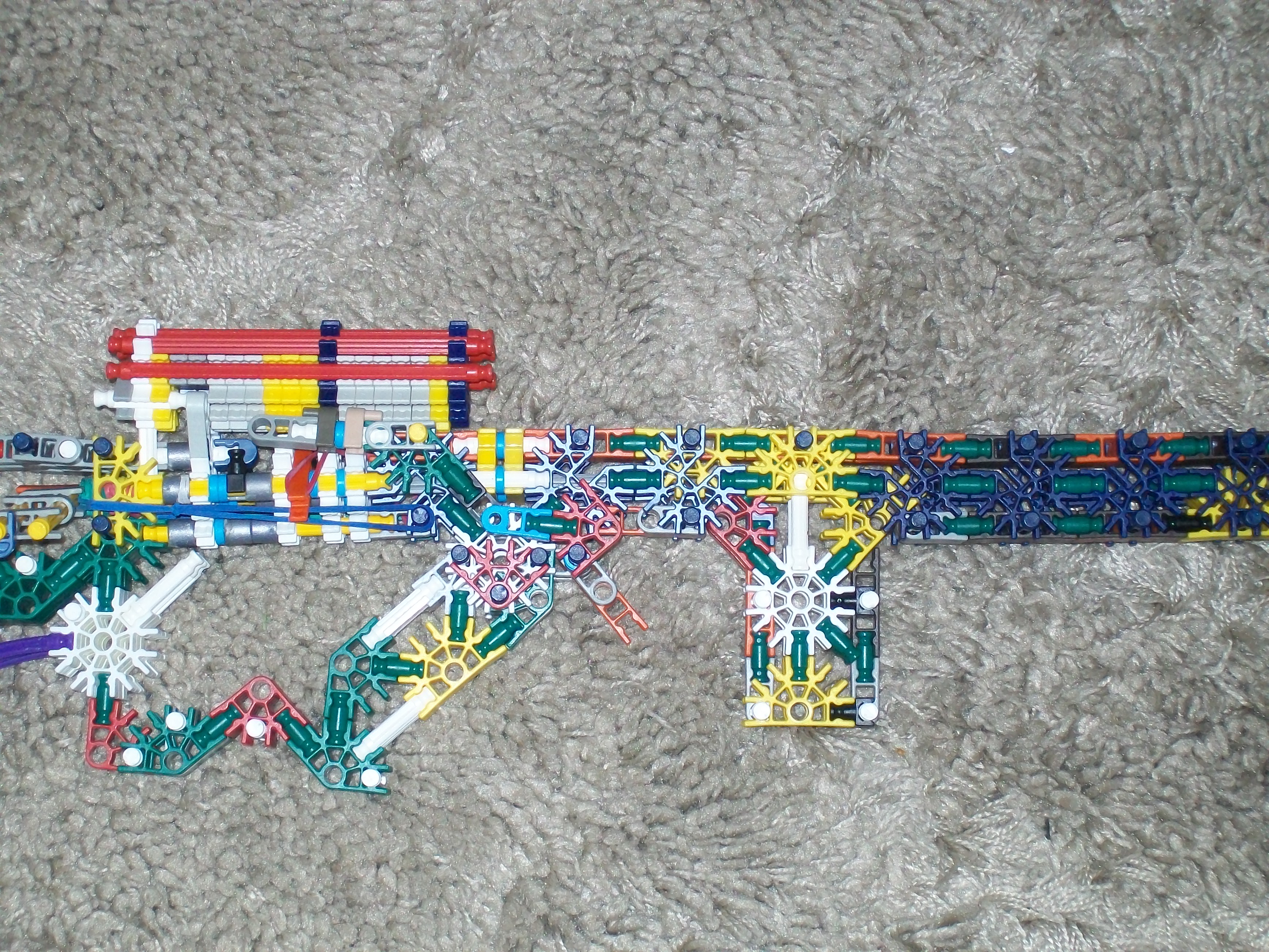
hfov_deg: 22.5
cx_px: 634
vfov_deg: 17.0
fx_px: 3189
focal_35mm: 87
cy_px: 476
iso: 160
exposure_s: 1/125
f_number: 4.3
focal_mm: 14.3
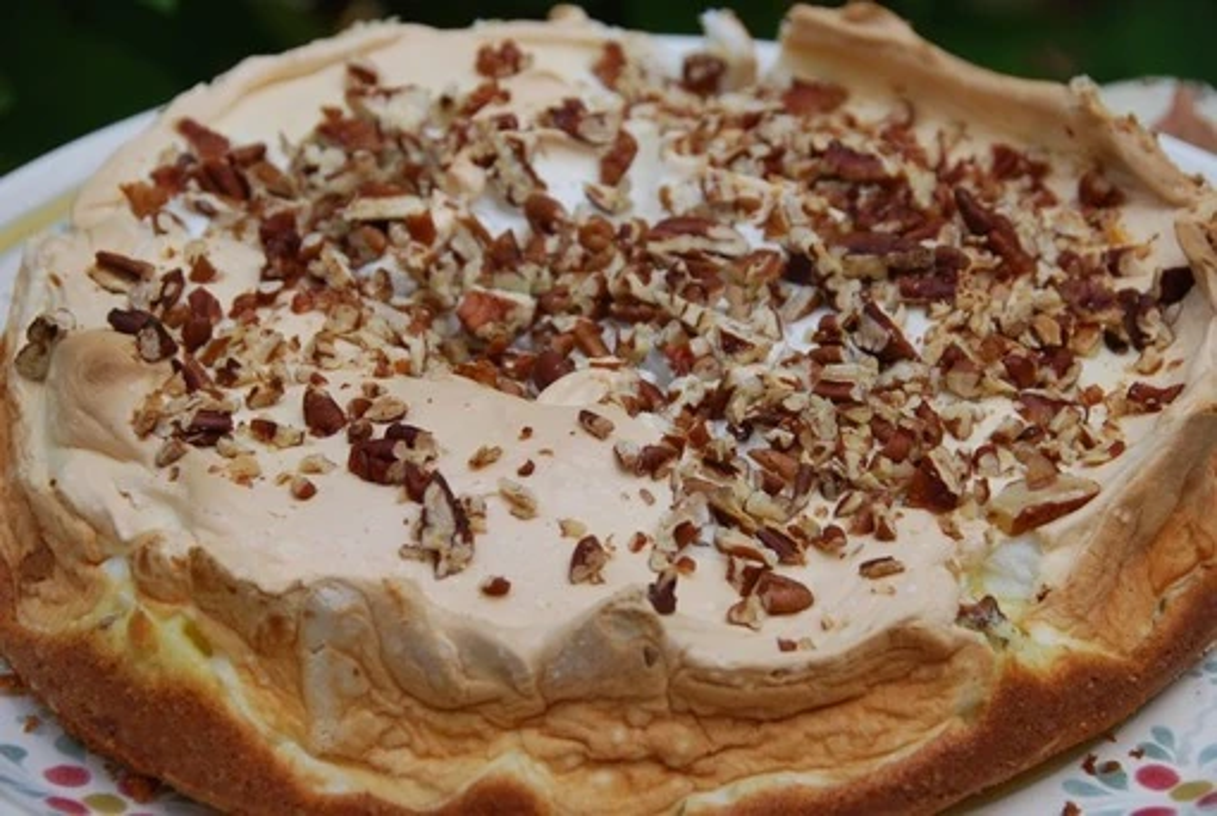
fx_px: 4572
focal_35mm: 135
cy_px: 408
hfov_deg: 15.2
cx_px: 608
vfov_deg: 10.2
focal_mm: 90
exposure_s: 1/125
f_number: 8
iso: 200
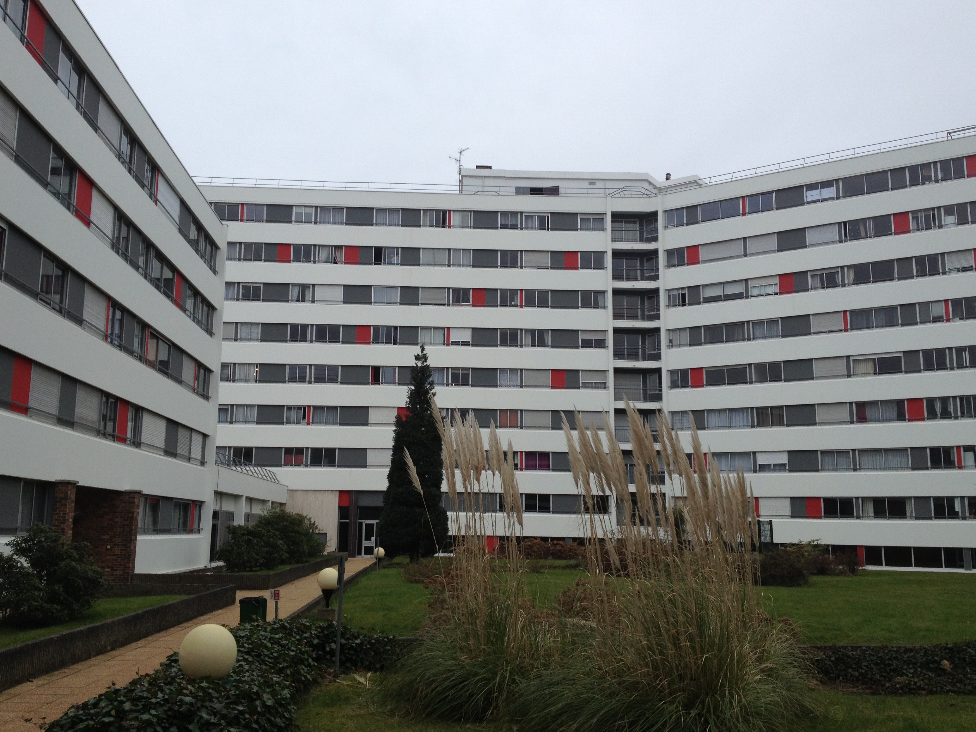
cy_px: 357
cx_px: 476
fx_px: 1043
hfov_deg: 50.1
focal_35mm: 37
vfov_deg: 38.7
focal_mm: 4.28
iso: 50
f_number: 2.4
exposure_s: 1/536
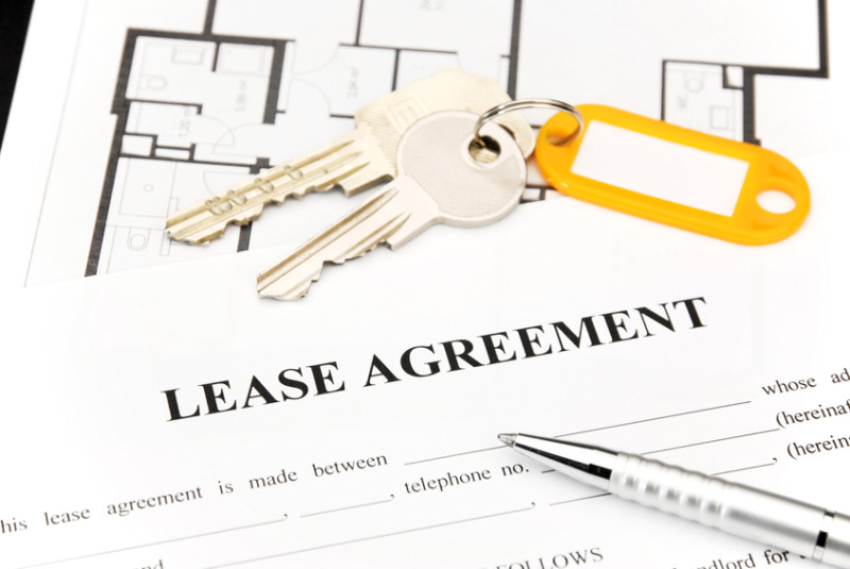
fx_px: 3013
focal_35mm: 128
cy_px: 284
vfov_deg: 10.8
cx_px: 425
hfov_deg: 16.1
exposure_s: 1/30
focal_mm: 85
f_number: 9
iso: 100
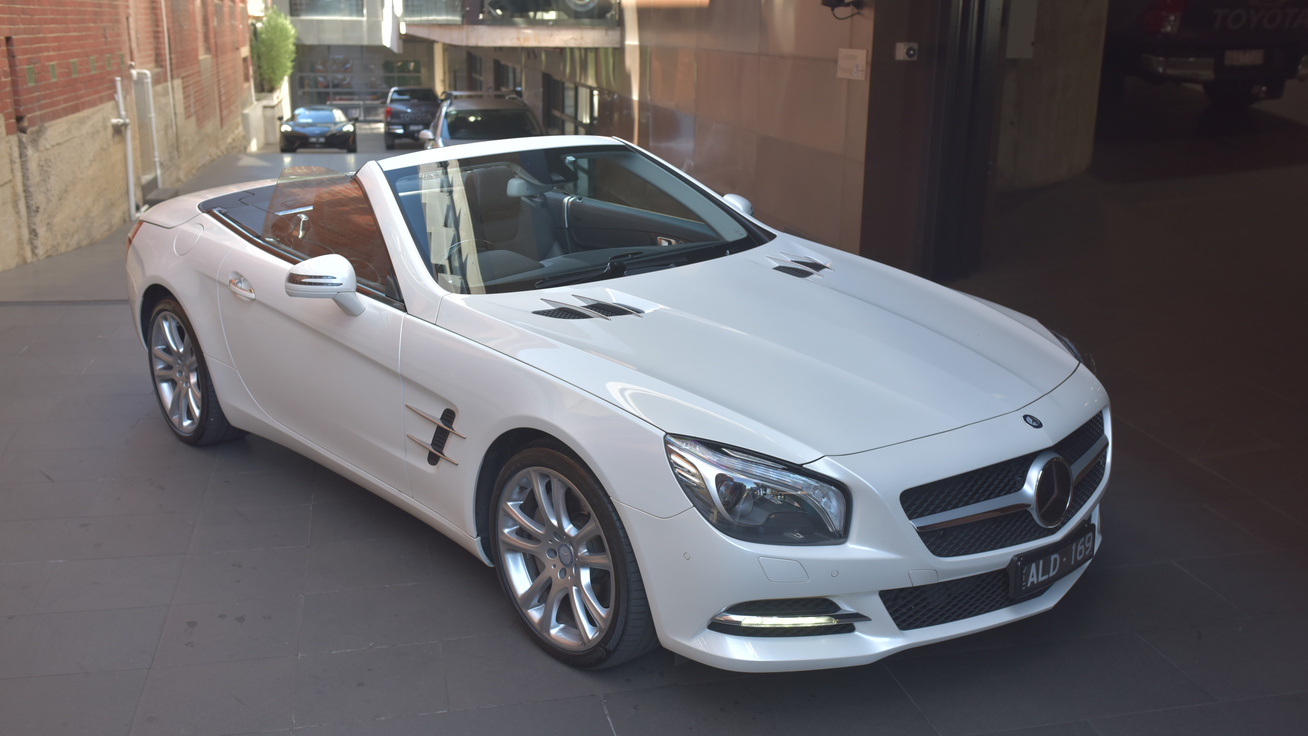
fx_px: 1283
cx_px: 650
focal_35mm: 37
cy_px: 402
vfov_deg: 32.0
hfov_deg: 54.0
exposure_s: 1/200
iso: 500
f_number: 4
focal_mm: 35
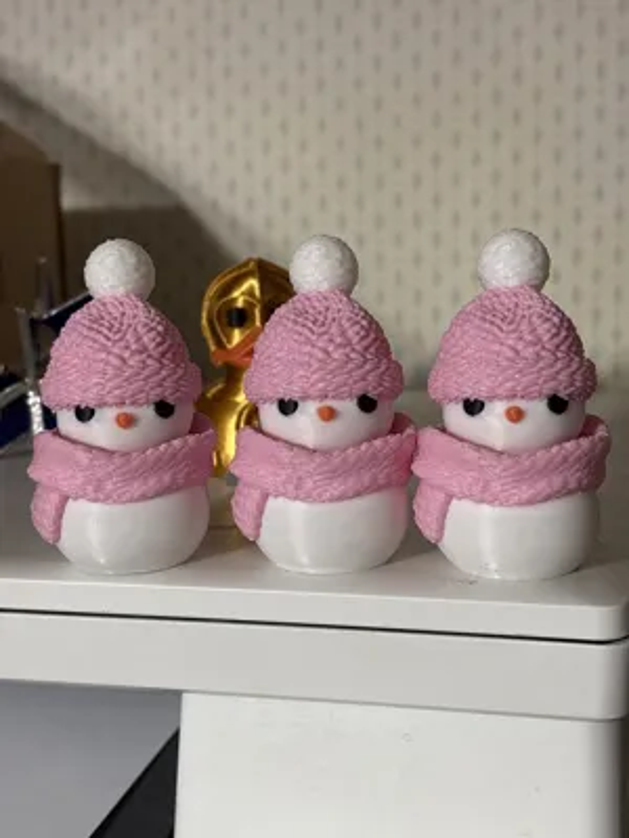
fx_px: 1260
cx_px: 314
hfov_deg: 28.0
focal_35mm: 52
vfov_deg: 36.8
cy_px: 419
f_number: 1.6
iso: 125
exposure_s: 1/40
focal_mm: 5.96
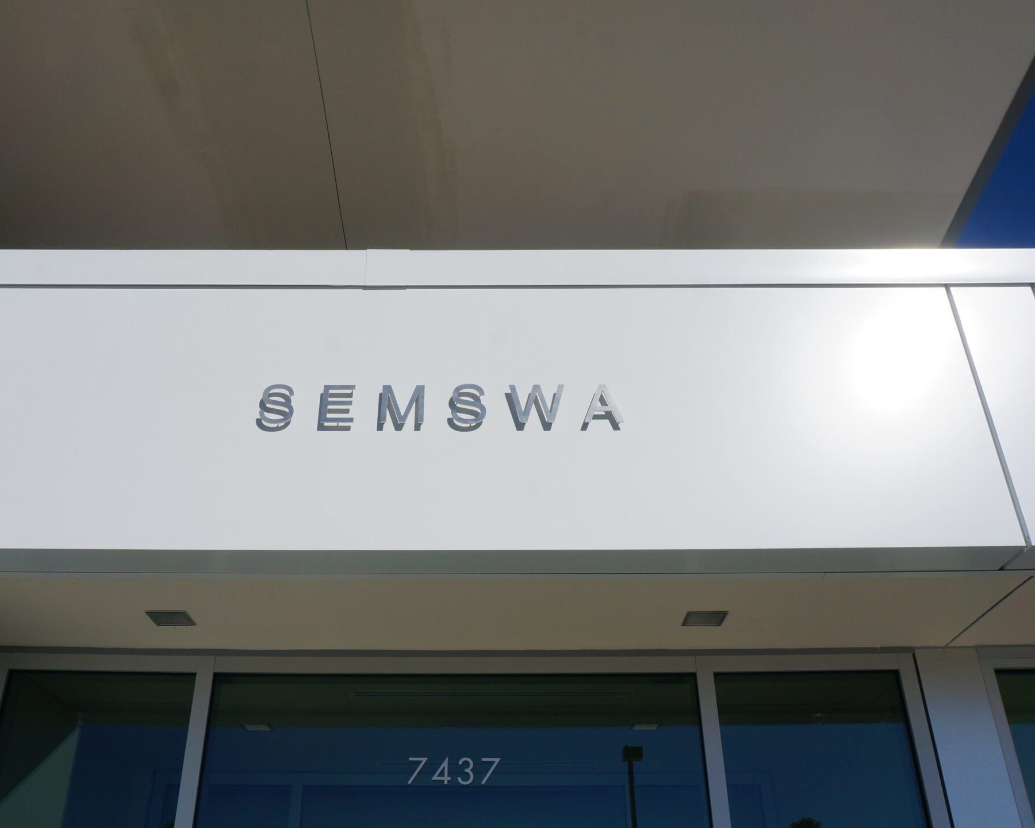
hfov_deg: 55.6
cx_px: 485
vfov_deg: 45.7
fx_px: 980
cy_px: 449
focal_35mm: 32
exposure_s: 1/400
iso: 100
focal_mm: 16
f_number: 13
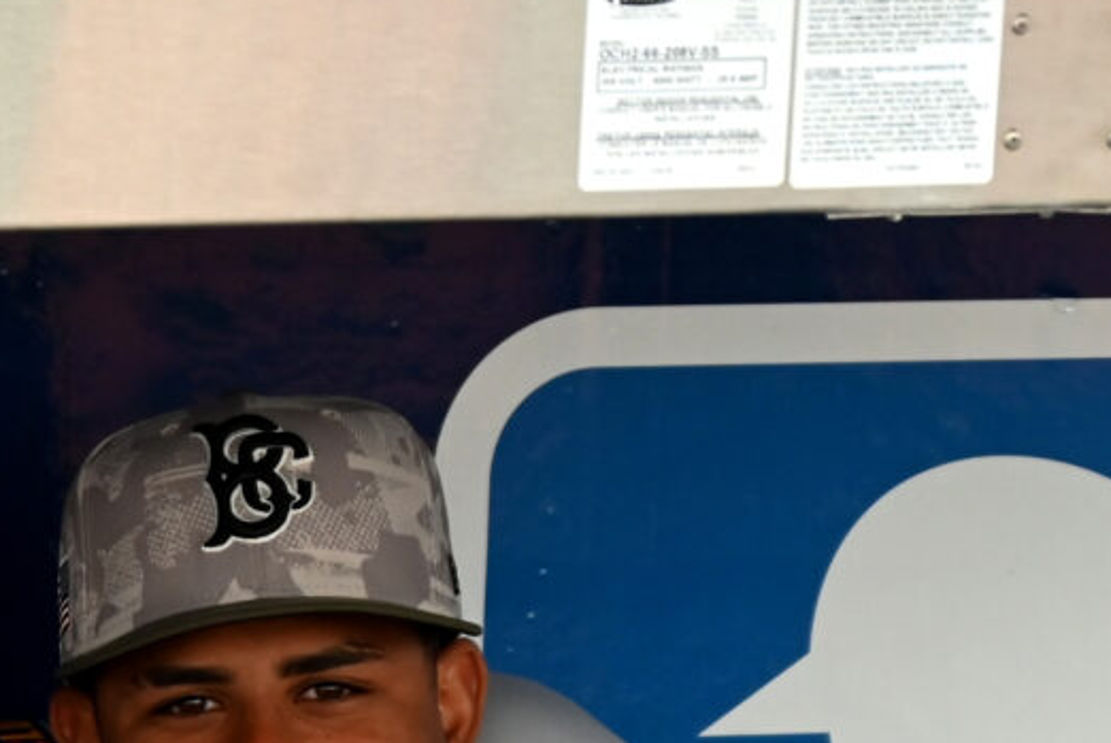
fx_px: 9080
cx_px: -279
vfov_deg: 4.6
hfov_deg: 6.9
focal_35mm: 294
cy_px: 1442
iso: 1100
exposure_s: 1/125
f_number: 6
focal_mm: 75
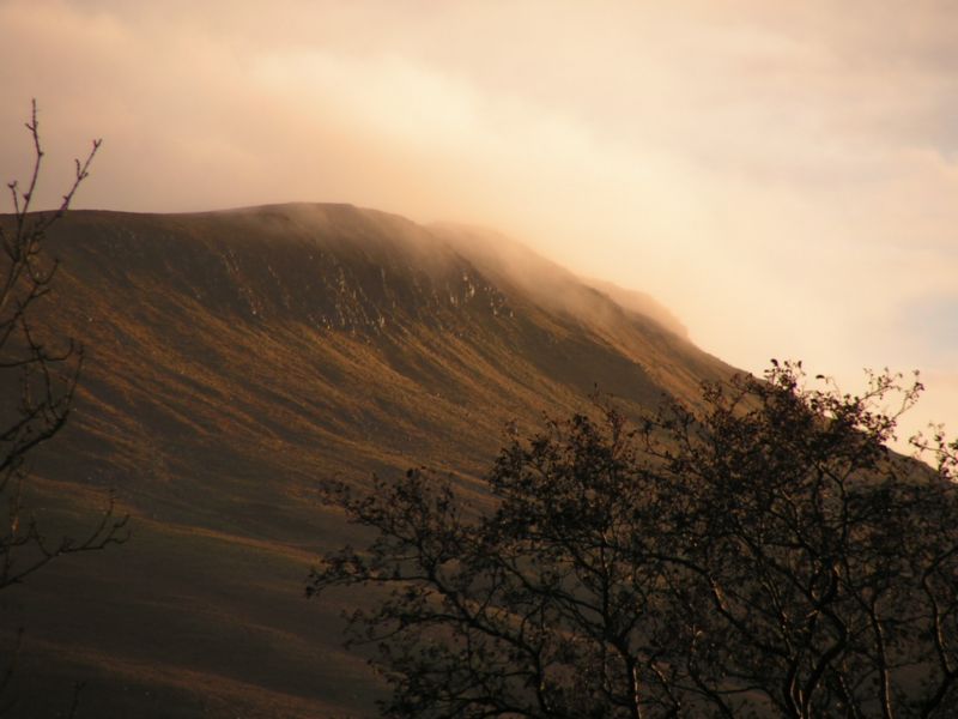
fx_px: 8026
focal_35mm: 290
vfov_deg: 5.1
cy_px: 360
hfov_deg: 6.8
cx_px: 479
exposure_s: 1/400
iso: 64
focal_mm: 48
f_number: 3.2
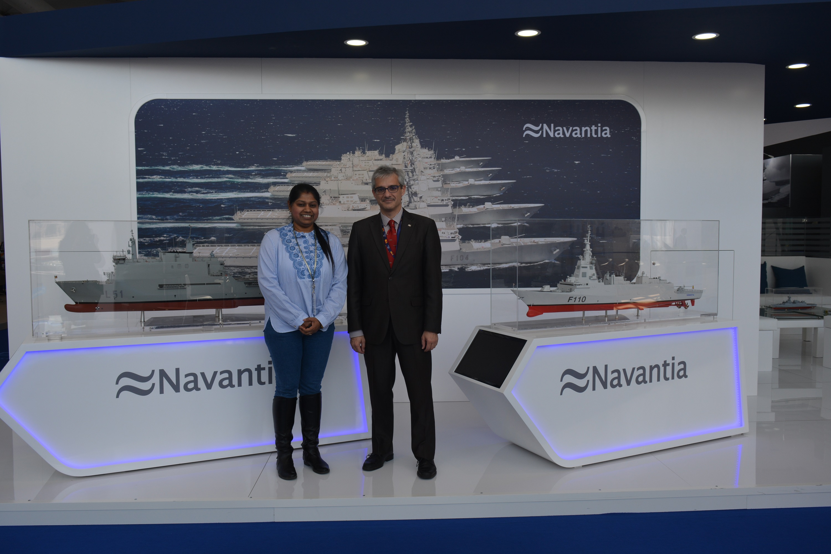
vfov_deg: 43.6
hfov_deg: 61.9
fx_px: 692
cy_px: 277
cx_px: 416
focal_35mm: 30
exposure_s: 1/250
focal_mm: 20
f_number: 8
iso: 200
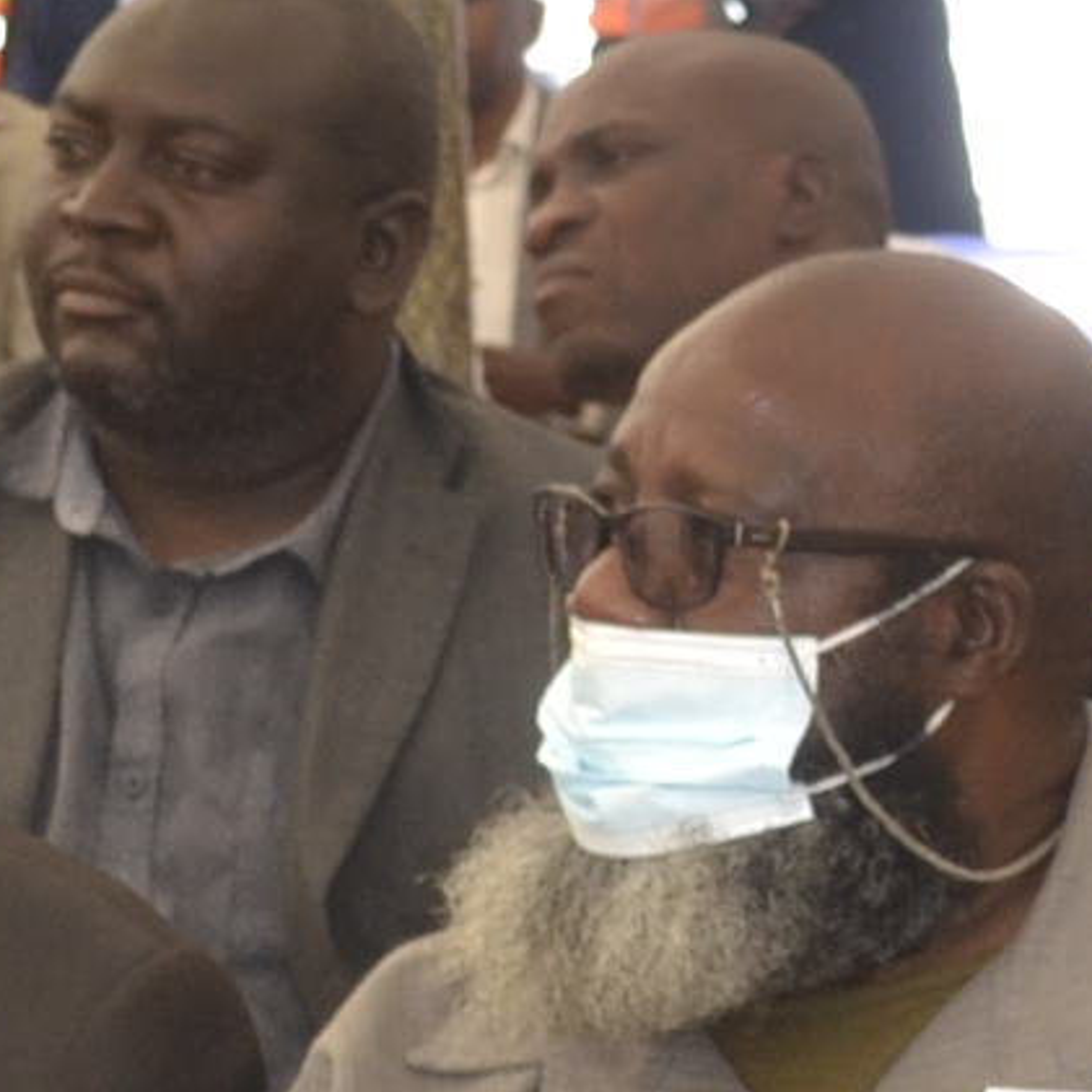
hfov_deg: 6.8
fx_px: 8958
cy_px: 1095
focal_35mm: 251
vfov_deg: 6.9
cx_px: 1917
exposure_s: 1/125
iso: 140
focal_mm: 24
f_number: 4
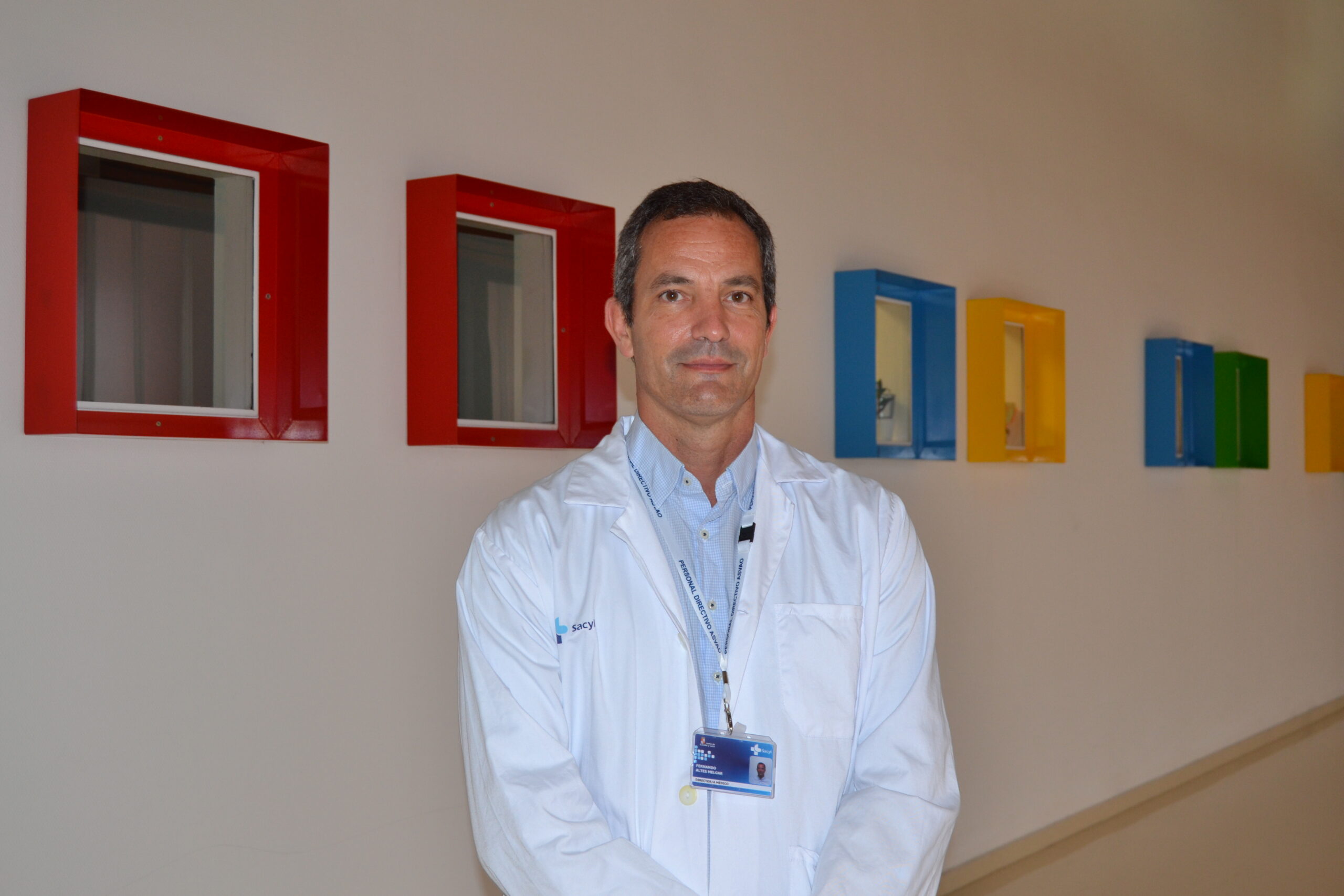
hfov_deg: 43.6
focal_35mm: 45
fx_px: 1680
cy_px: 448
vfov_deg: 29.9
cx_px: 672
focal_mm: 30
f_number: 4.2
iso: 400
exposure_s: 1/60
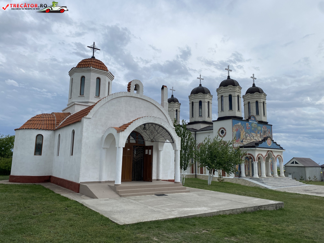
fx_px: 243
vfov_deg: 53.1
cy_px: 122
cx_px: 162
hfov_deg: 67.3
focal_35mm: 26
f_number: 1.8
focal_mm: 4.25
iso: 32
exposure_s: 1/2890
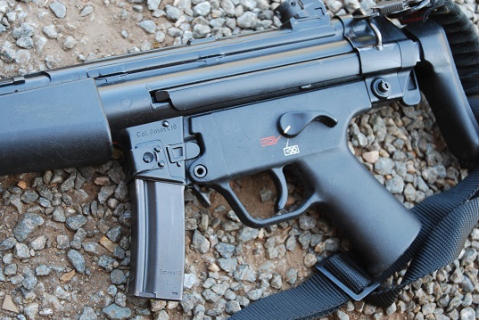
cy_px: 165
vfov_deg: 23.8
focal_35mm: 57
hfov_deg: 35.0
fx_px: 759
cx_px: 215
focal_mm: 34
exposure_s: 1/40
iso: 200
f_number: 4.2
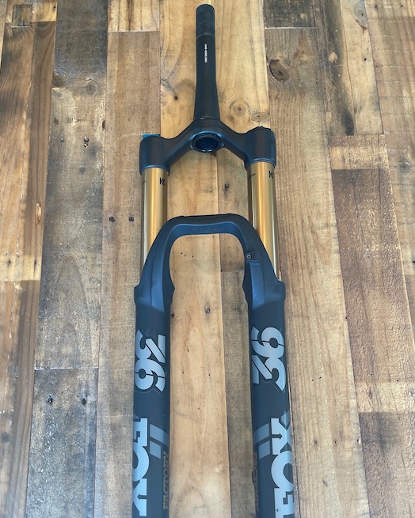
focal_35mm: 31
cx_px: 185
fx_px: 476
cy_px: 294
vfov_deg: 57.0
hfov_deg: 47.0
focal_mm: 4.2
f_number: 1.6
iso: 64
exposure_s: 1/60
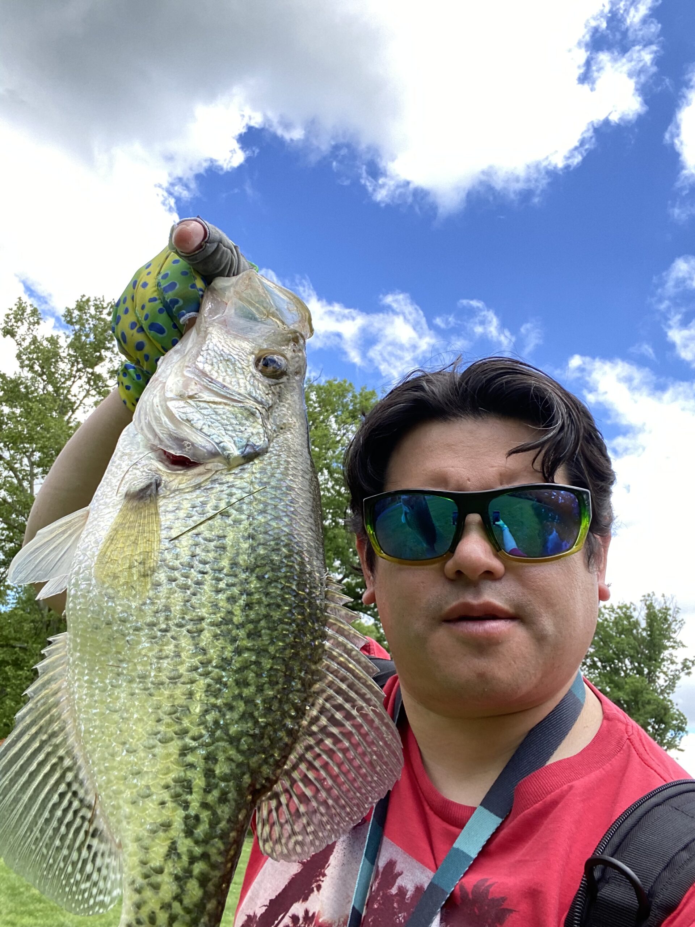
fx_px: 803
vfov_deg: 60.0
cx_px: 348
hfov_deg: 46.8
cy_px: 464
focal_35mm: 30
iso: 25
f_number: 2.2
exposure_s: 1/132
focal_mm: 2.71
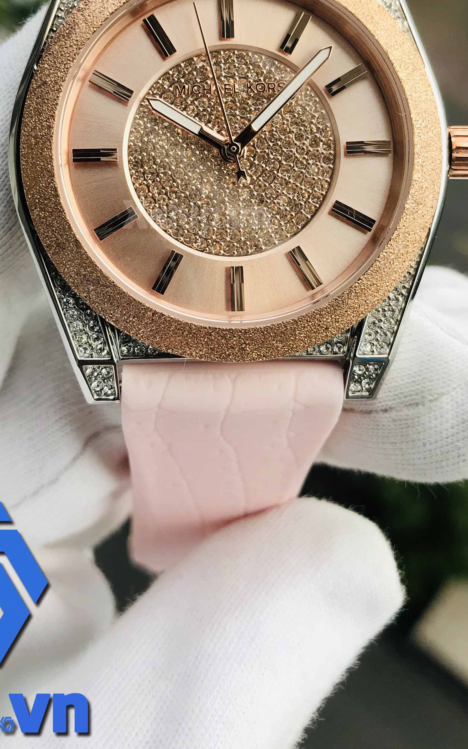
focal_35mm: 48
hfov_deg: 26.8
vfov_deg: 41.0
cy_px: 218
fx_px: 980
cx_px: 196
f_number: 1.8
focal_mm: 3.99
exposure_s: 1/100
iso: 25
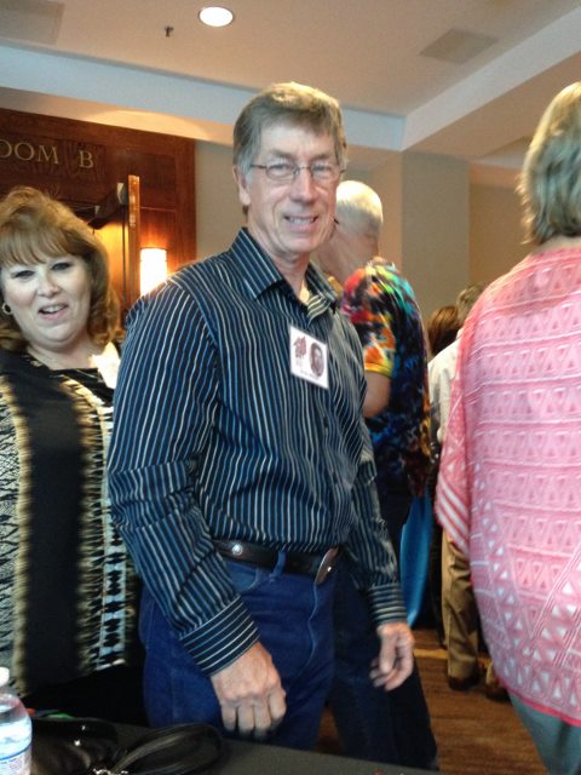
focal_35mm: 33
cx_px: 290
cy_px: 388
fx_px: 739
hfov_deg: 42.9
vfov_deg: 55.4
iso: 400
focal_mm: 4.12
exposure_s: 1/15
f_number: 2.4
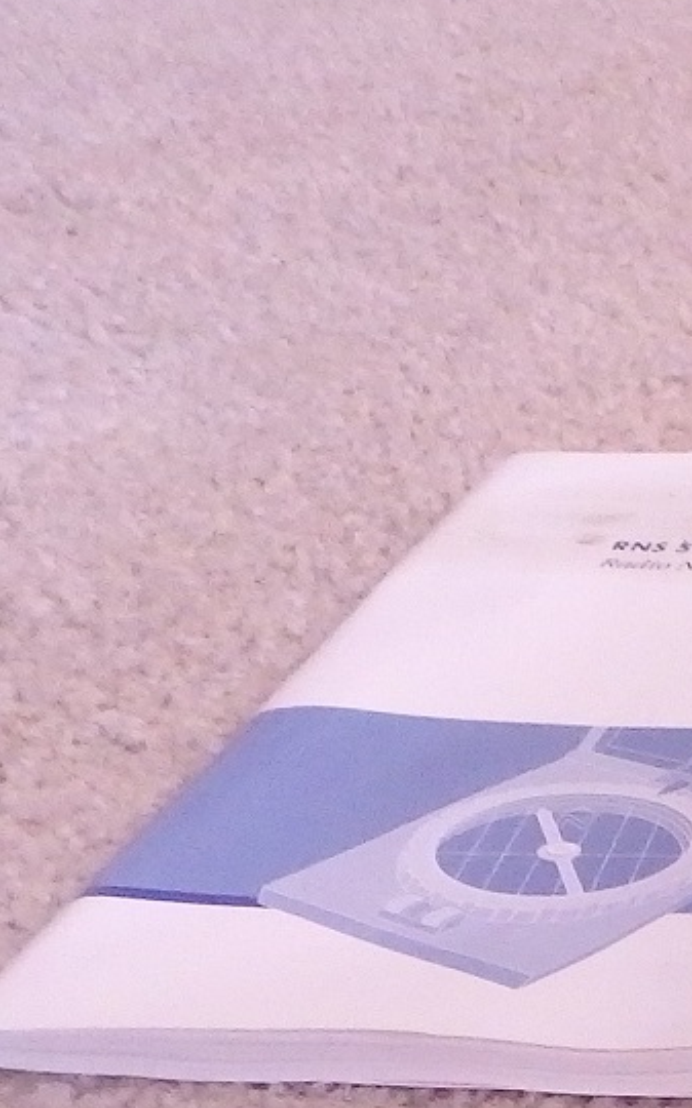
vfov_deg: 19.7
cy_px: 1545
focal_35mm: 95
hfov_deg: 11.2
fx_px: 2870
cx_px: 1737
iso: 640
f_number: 3.5
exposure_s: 1/30
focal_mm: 3.7
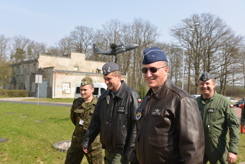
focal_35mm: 36
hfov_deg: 53.1
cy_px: 82
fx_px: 245
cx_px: 119
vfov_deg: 36.9
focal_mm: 35
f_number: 6.3
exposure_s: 1/160
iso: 100
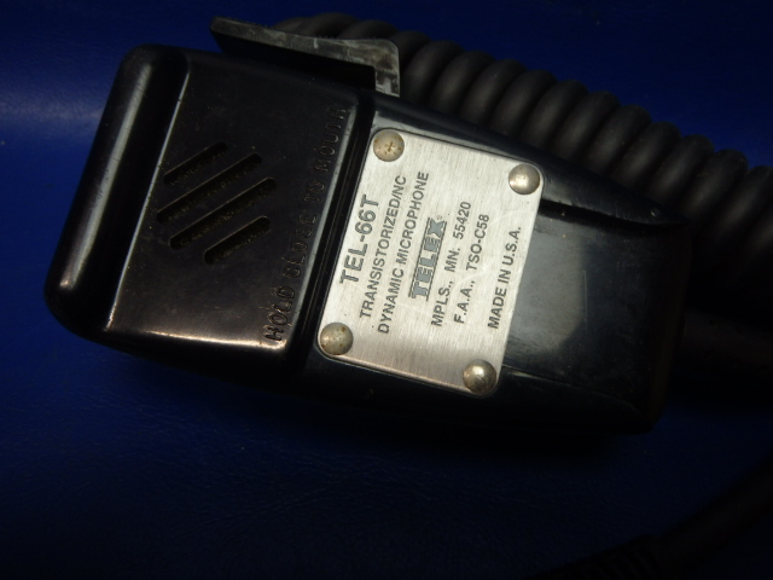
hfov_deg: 63.4
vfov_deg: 49.7
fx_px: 625
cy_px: 290
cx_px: 386
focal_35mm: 28
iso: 200
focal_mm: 5
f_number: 3.9
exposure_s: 1/40
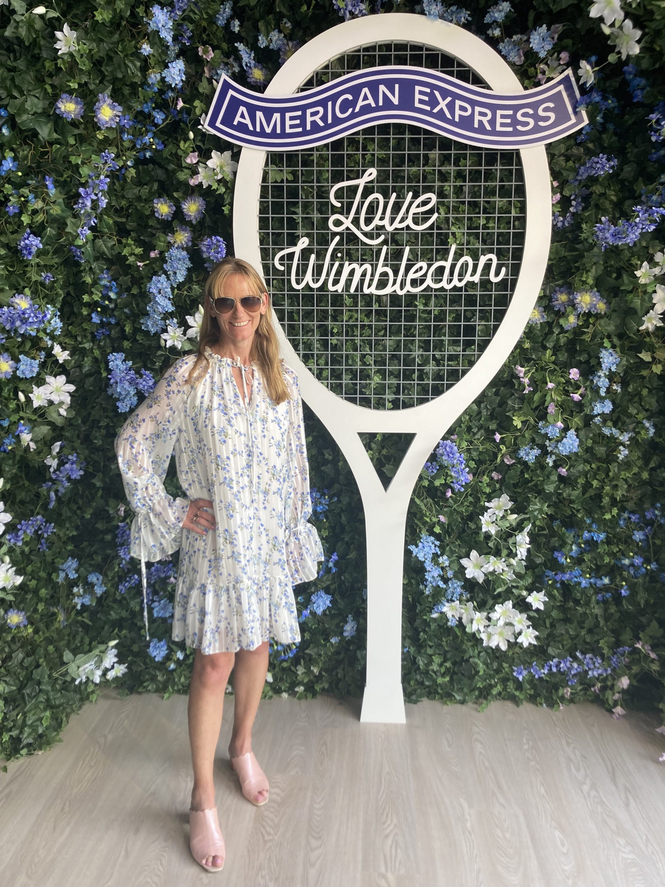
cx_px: 332
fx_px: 717
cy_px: 444
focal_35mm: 28
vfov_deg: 63.4
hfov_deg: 49.7
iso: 50
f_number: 1.8
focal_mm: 3.99
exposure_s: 1/100
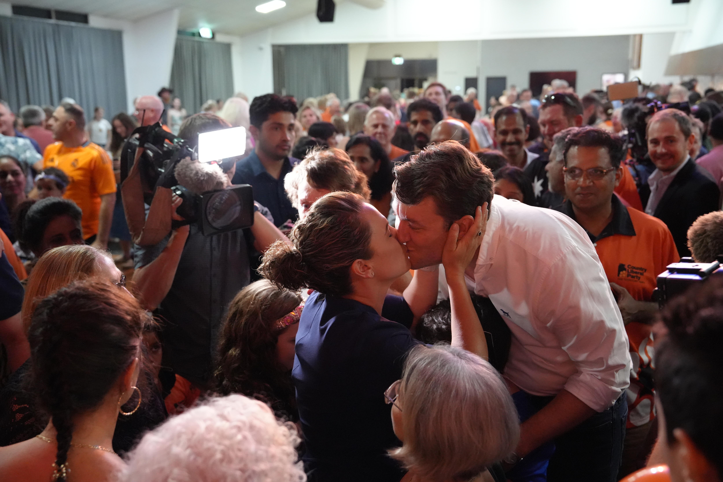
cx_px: 362
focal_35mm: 39
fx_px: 783
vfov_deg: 34.2
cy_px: 241
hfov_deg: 49.6
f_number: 4
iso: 10000
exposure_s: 1/160
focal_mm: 39
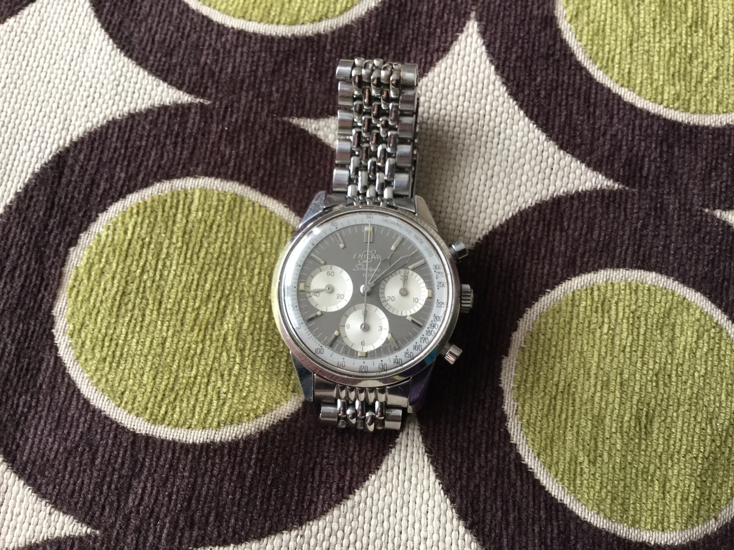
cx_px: 367
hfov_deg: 58.4
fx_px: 657
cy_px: 275
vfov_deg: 45.4
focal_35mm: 31
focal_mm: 3.3
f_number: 2.4
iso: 80
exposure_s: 1/30
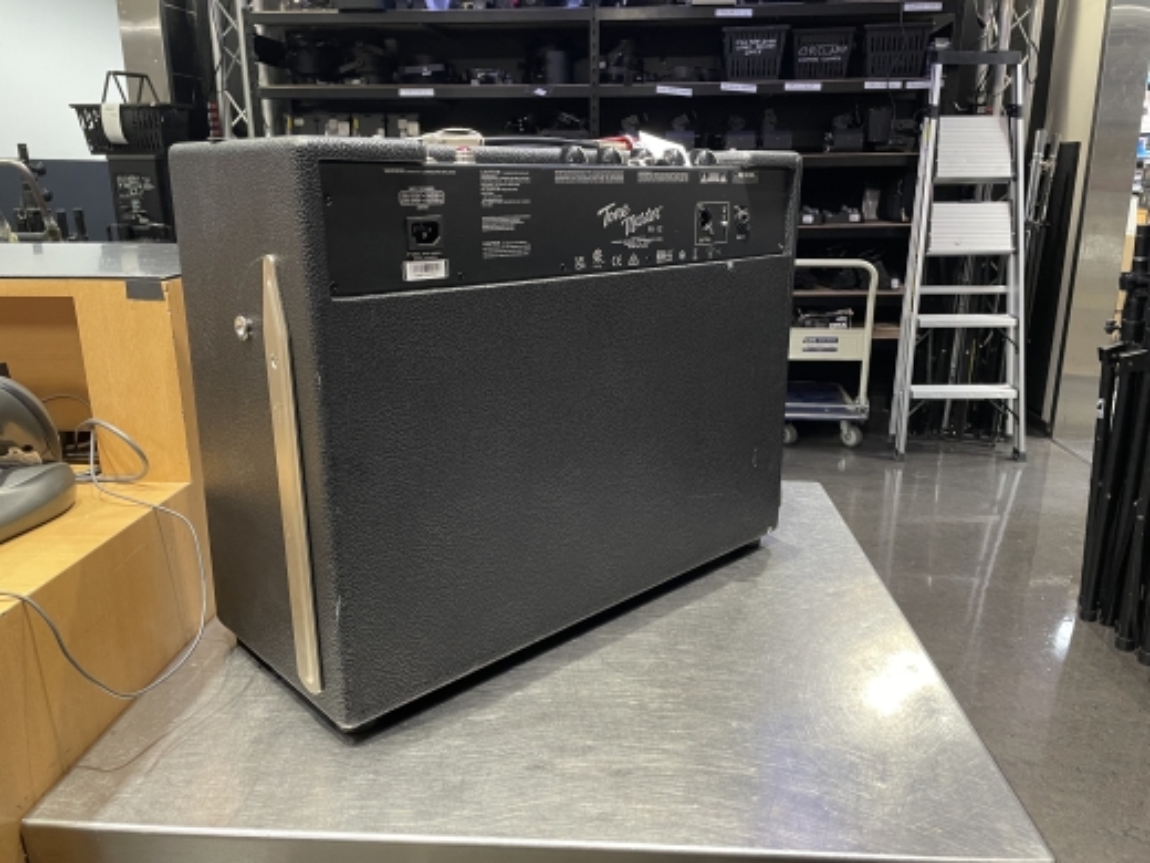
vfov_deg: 53.1
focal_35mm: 26
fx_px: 864
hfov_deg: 67.3
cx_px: 575
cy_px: 432
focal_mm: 4.2
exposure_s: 1/60
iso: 320
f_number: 1.6
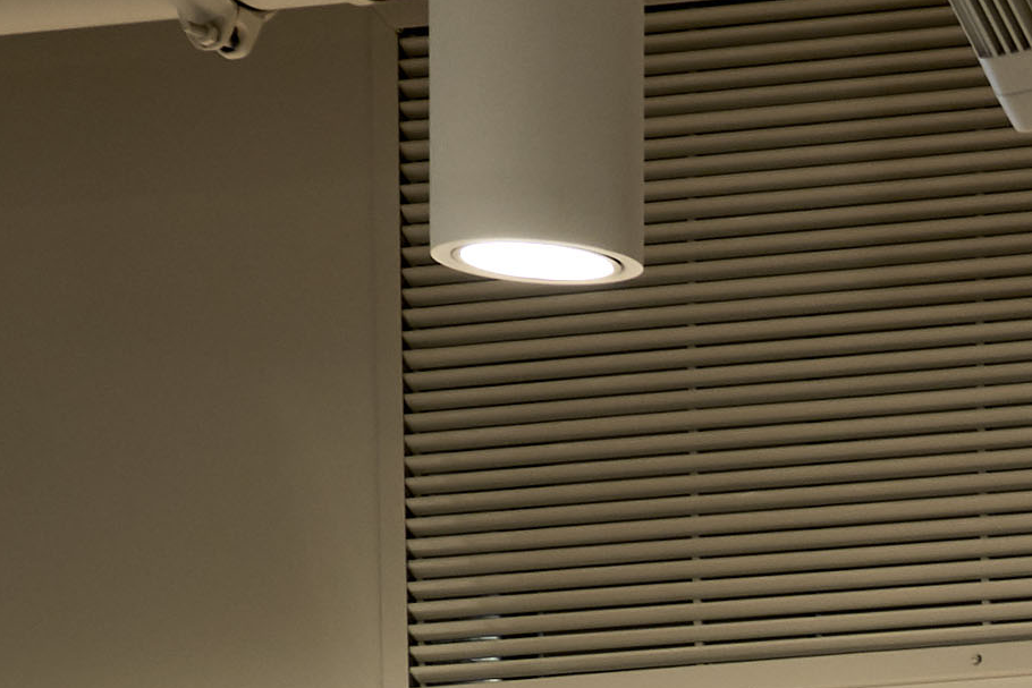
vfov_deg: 4.7
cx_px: 3158
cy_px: 2356
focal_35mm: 276
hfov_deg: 6.7
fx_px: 7913
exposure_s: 1/3
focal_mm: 35
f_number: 8
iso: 100
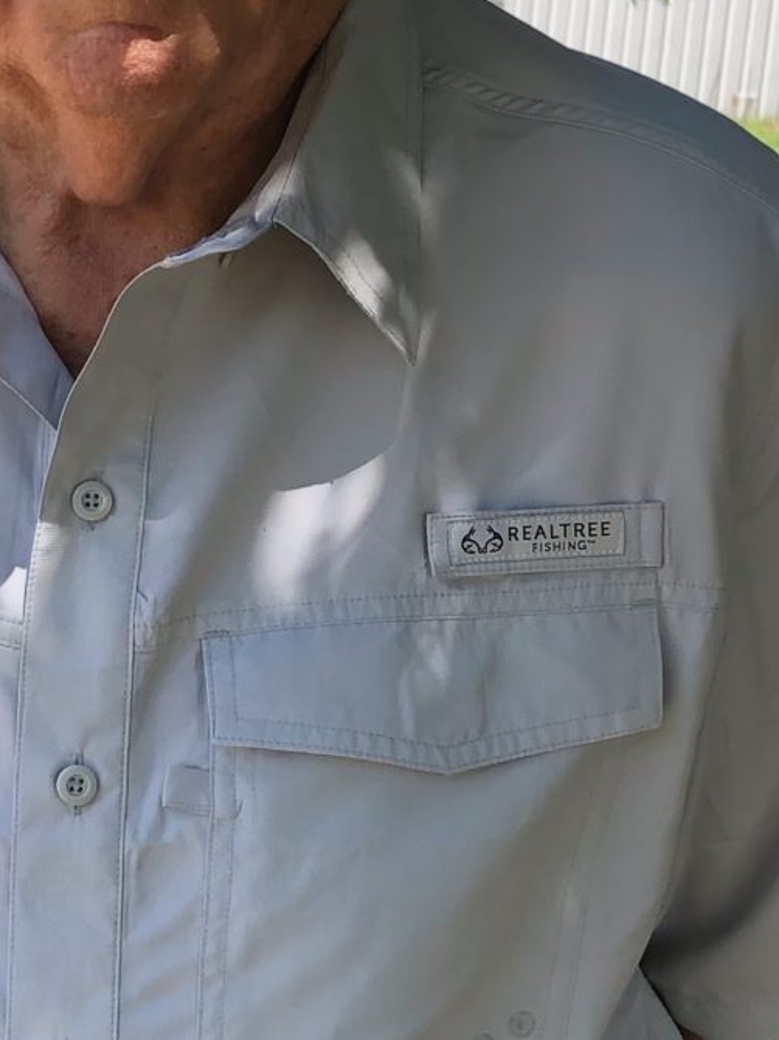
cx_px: 160
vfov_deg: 18.4
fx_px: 3213
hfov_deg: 13.8
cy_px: 453
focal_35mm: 107
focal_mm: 3.99
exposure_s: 1/410
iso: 20
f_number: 1.8
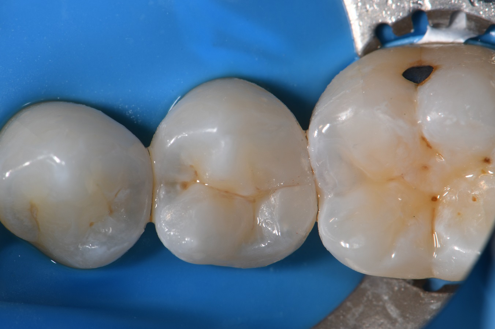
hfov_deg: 13.1
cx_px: 248
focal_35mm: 157
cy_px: 164
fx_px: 2158
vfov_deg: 8.7
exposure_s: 1/160
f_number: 32
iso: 200
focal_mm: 105
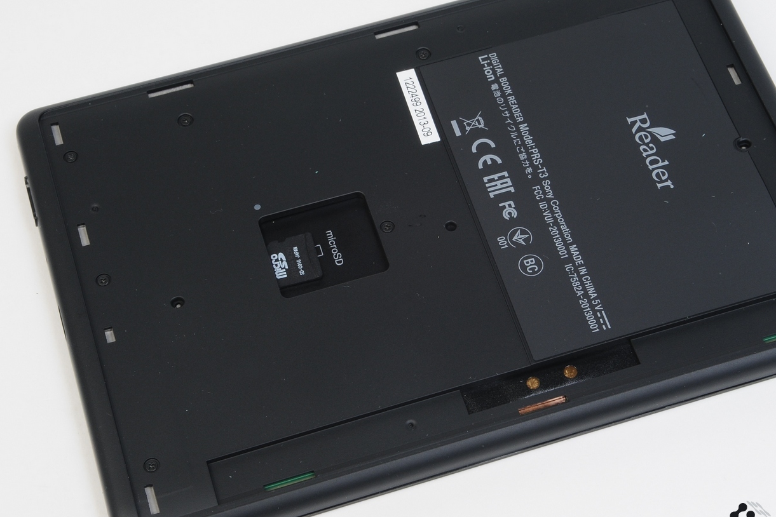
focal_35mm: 70
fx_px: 1509
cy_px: 253
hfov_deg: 28.8
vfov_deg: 19.5
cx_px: 453
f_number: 16
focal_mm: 38
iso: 200
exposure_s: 1/100
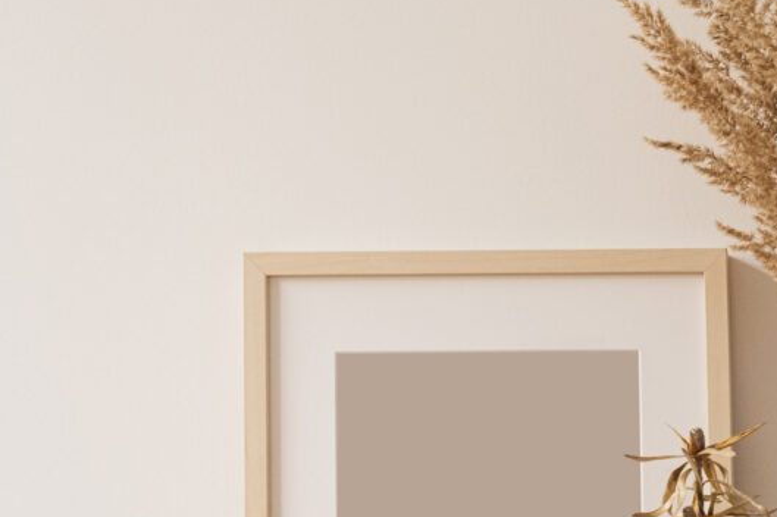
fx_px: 1294
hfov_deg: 32.1
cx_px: 670
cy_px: 467
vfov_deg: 22.1
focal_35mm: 60
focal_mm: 20.5
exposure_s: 1/100
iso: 1600
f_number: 4
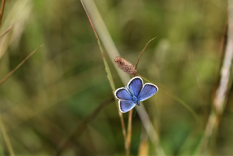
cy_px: 78
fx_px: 874
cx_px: 116
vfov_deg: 10.2
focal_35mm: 135
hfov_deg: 15.2
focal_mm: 90
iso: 200
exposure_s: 1/400
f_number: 3.3
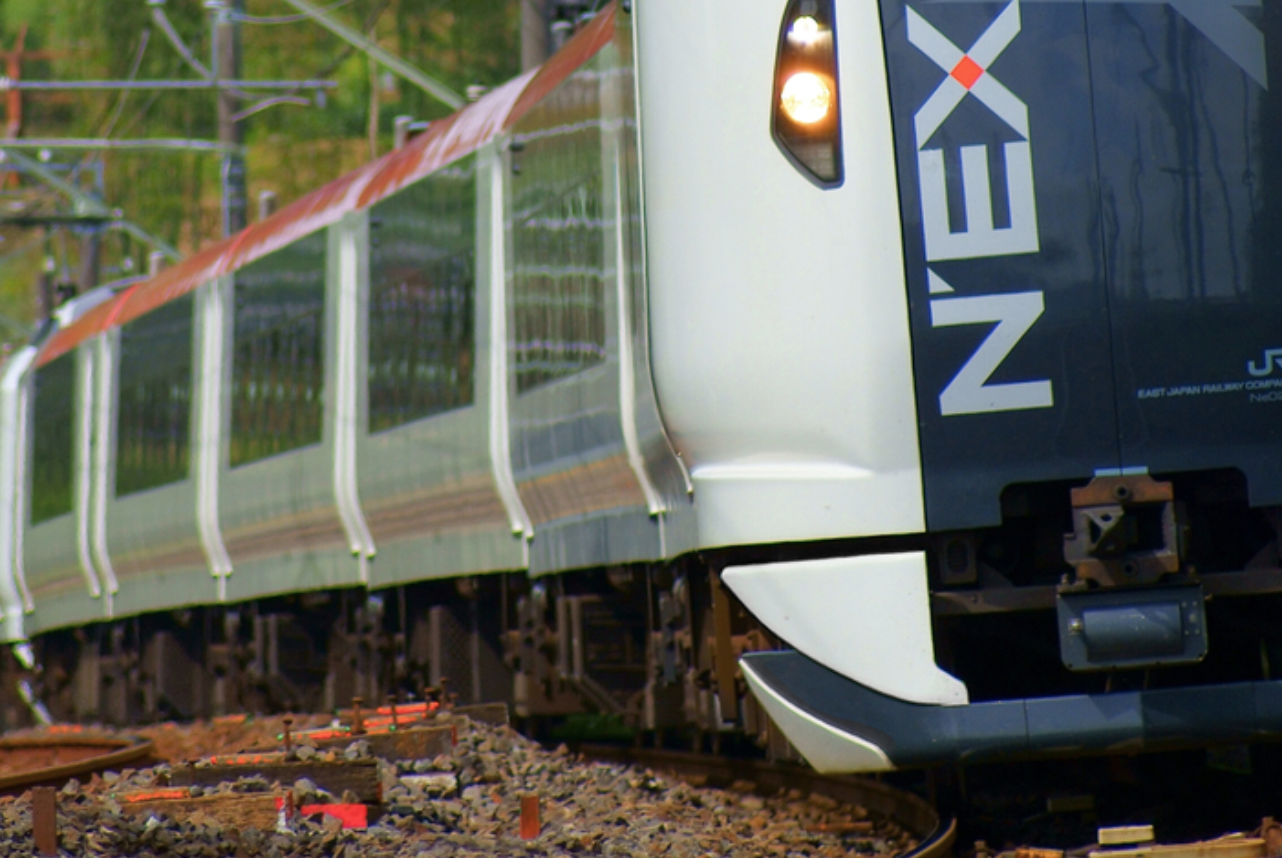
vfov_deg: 2.3
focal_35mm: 591
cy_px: 189
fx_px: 21068
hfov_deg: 3.5
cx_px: 625
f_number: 6.3
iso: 125
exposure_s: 1/640
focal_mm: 230
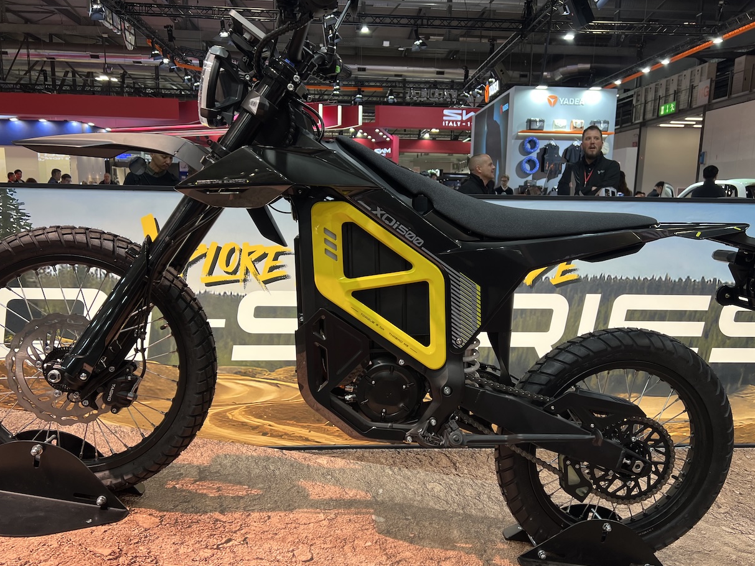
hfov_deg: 60.0
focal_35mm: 30
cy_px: 317
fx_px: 654
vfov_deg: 46.7
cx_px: 388
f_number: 1.5
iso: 32
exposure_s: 1/100
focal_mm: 5.7
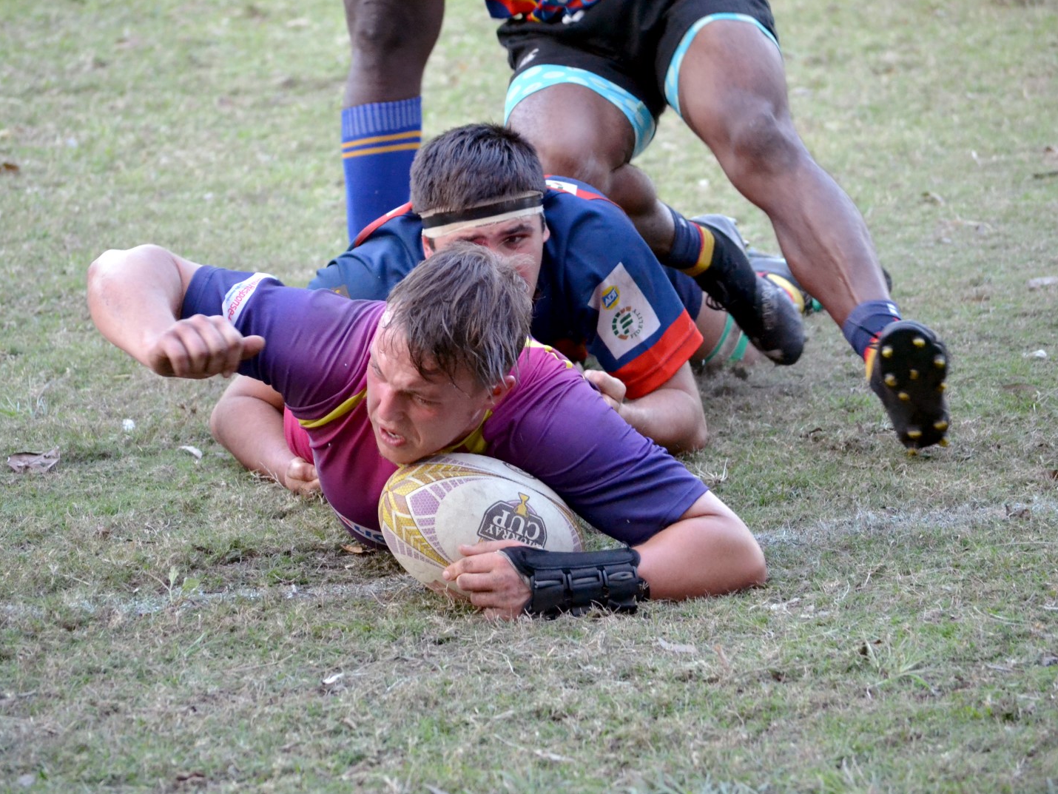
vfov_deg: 8.7
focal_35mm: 172
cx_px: 500
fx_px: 5244
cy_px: 397
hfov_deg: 11.5
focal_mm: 105
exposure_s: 1/320
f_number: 4.5
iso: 3200
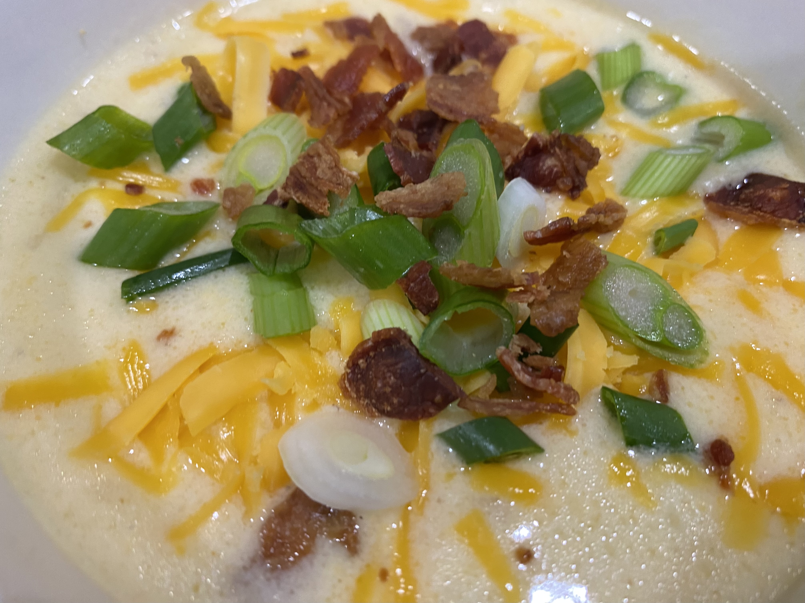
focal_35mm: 25
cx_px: 402
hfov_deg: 69.4
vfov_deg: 54.9
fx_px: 581
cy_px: 302
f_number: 1.8
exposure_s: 1/60
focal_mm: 4.25
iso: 160
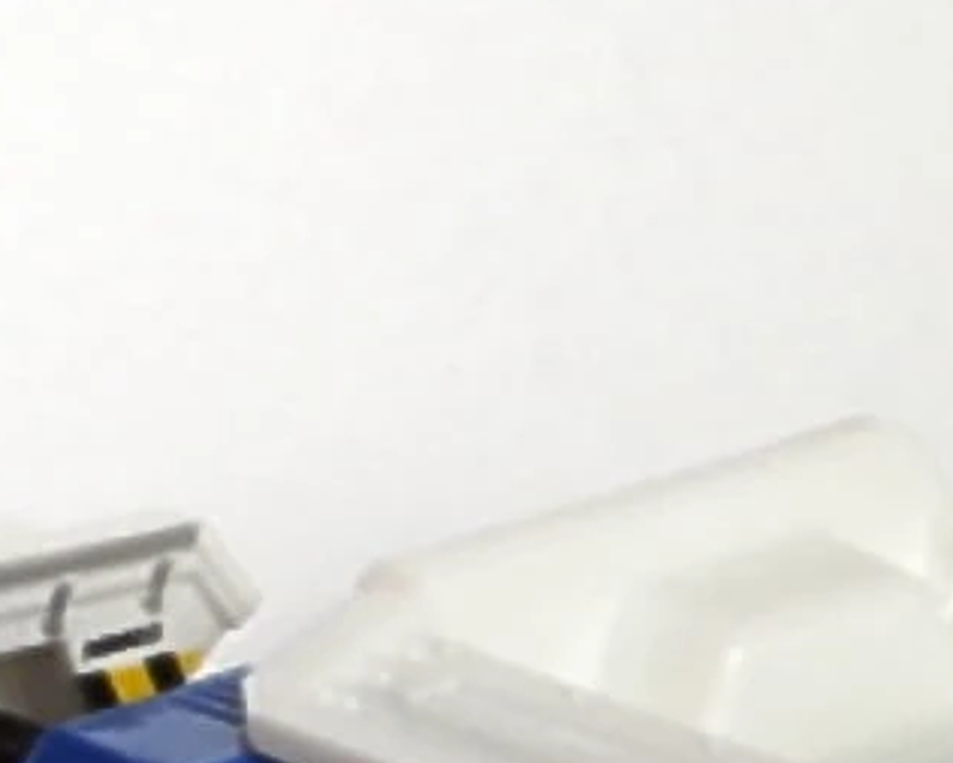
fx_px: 4909
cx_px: -42
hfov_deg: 11.0
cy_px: 980
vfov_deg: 8.8
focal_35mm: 174
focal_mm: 8.3
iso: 200
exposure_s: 1/40
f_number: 3.4
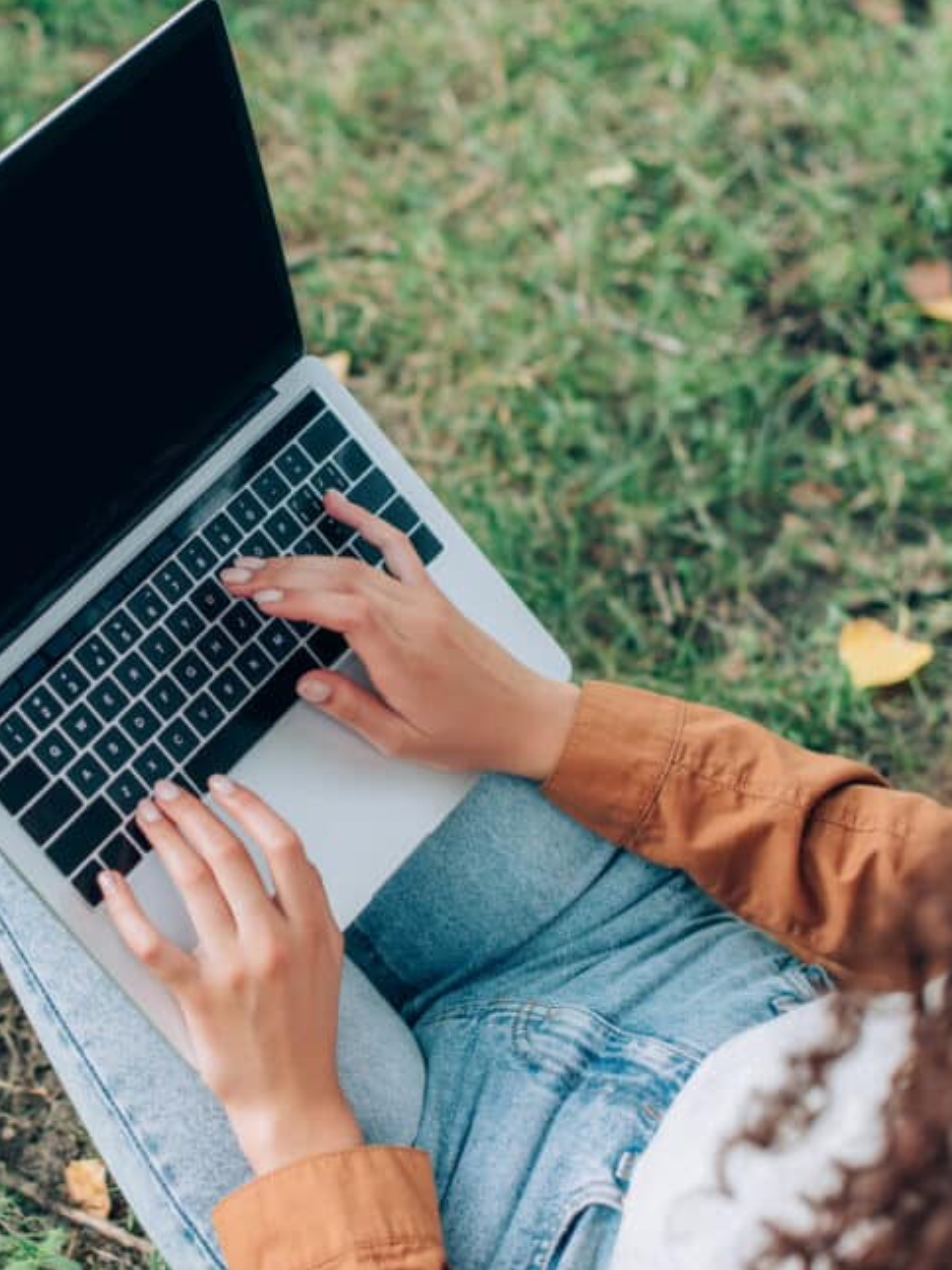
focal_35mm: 73
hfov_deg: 20.0
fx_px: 2679
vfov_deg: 26.7
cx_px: 201
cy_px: 631
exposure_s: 1/250
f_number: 2.8
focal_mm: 50
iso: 100
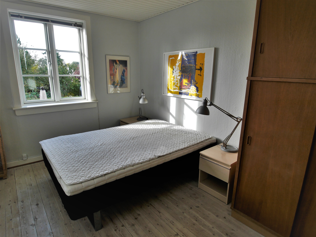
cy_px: 118
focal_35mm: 20
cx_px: 158
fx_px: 183
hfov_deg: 81.7
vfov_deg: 66.0
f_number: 4.3
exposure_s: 1/80
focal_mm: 10
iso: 160
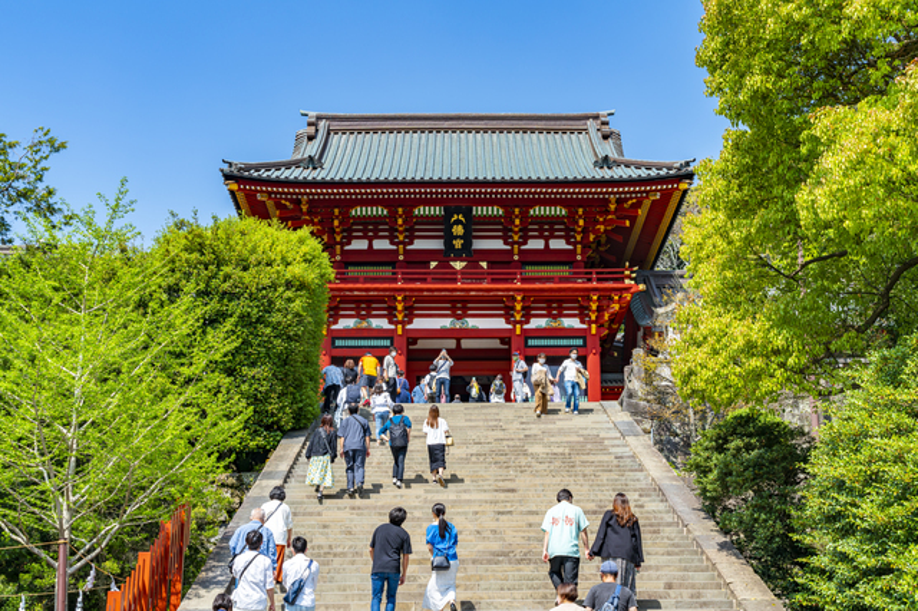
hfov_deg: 39.6
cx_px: 459
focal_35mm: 50
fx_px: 1274
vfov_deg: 27.0
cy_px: 306
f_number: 8
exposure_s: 1/200
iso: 100
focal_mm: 50
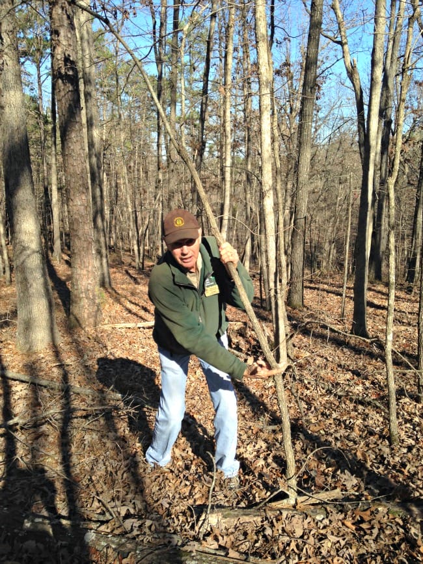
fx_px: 538
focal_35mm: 33
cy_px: 282
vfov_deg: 55.4
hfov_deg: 42.9
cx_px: 212
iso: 50
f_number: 2.4
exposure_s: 1/733
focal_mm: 4.12
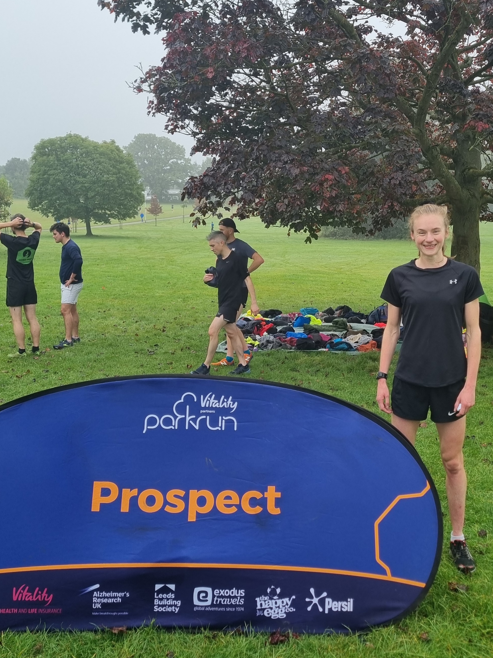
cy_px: 331
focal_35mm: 27
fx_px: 513
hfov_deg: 51.3
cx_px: 250
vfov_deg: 65.3
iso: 50
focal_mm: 5.4
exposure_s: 1/476
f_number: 1.8
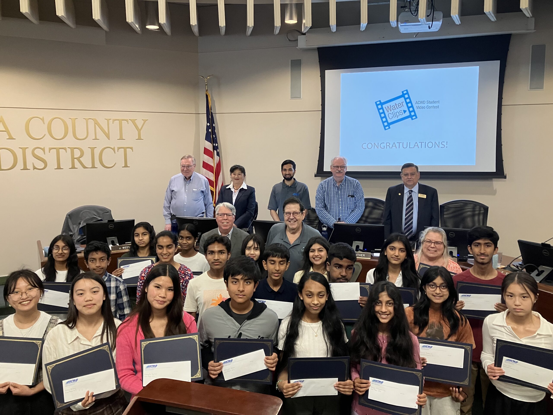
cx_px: 276
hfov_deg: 63.4
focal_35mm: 28
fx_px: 447
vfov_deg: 49.7
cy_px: 208
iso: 320
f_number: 1.8
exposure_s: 1/40
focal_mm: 3.99
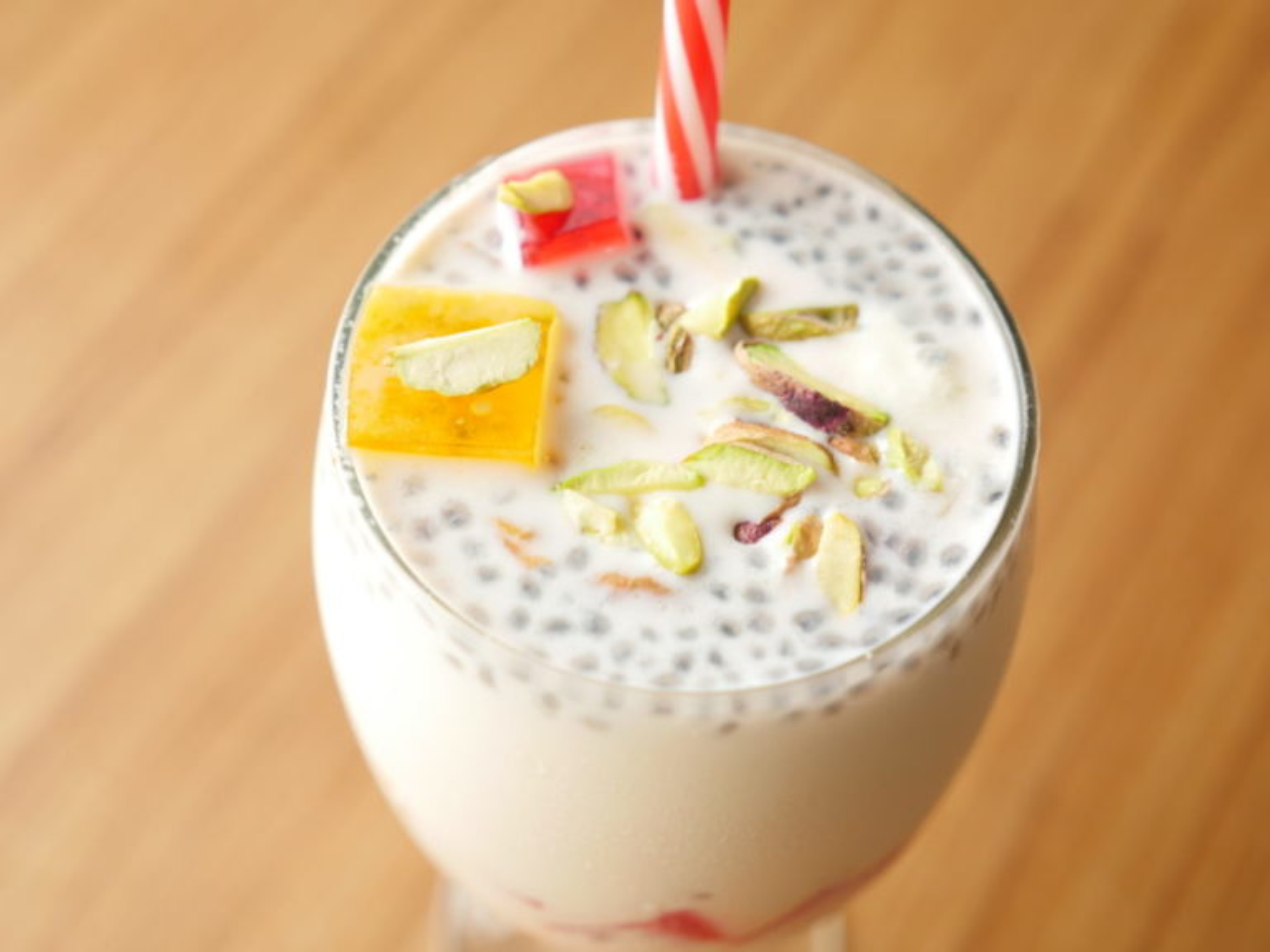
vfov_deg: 28.0
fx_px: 1908
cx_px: 635
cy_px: 476
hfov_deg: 36.8
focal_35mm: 52
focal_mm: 26
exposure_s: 1/125
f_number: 2.8
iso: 200
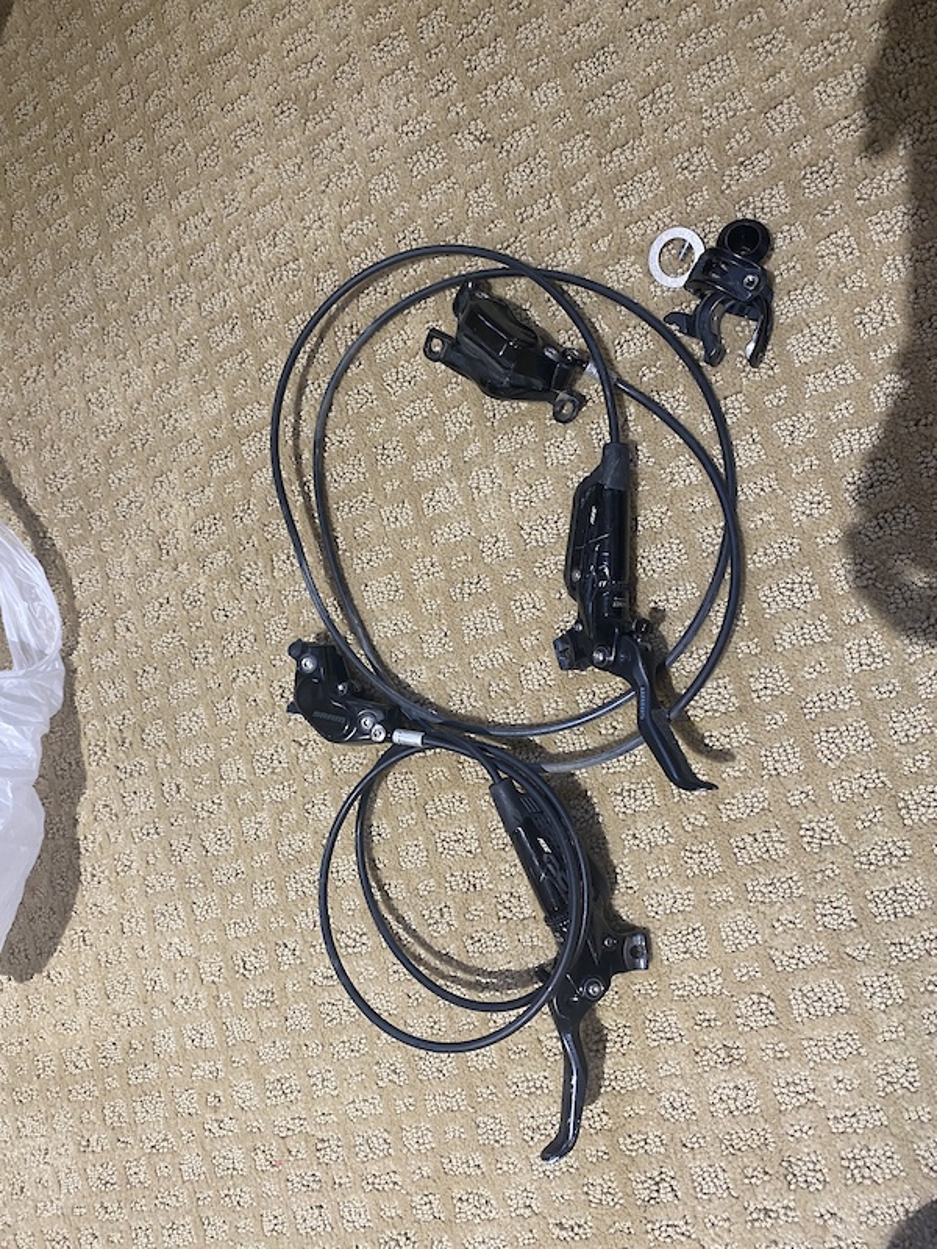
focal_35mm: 26
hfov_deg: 53.1
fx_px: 938
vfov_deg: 67.3
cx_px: 468
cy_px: 624
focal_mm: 4.25
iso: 160
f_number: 1.8
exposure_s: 1/60
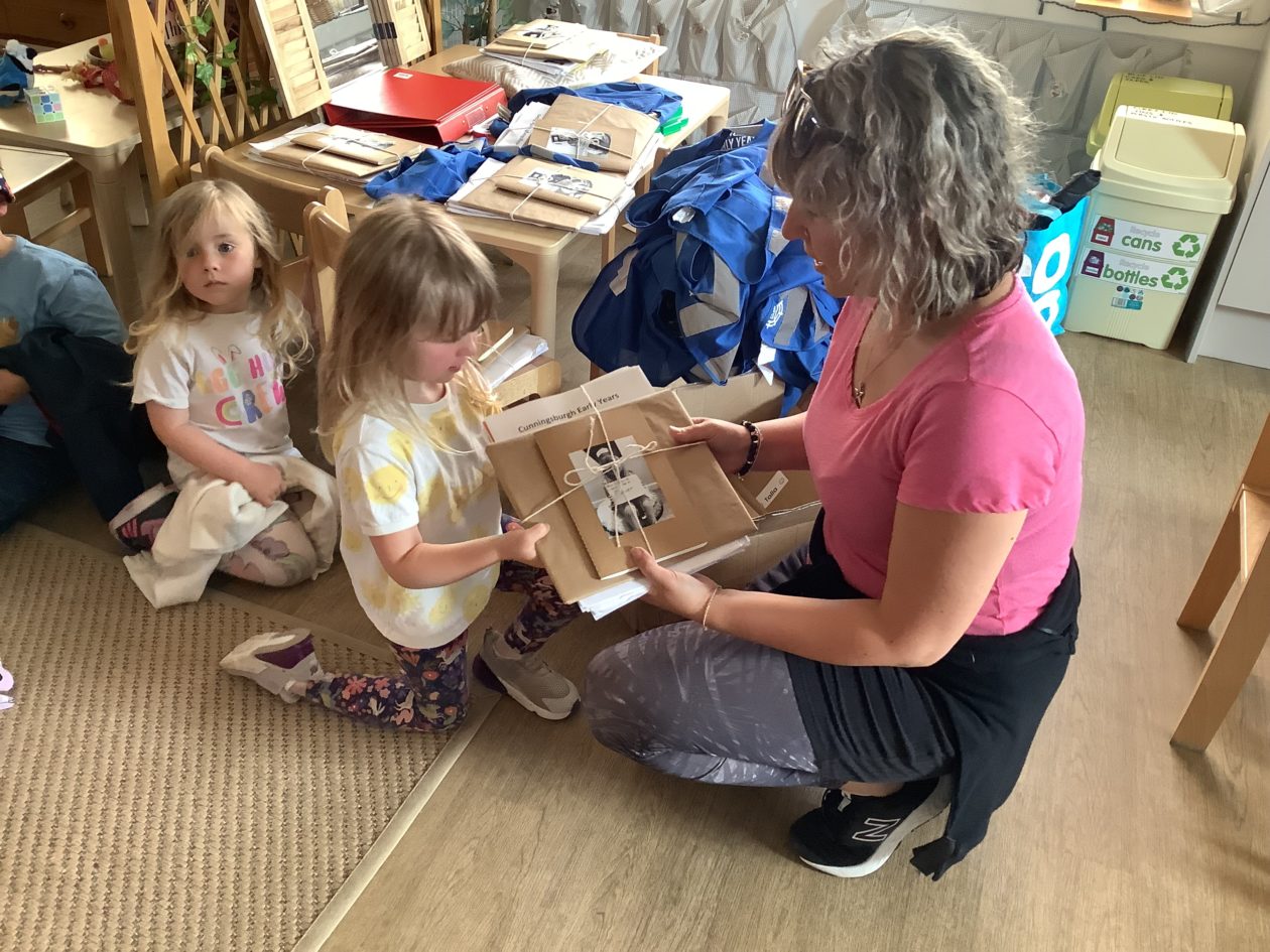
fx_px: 1137
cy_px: 476
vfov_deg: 45.4
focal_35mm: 31
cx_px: 635
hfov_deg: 58.4
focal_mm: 3.3
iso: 200
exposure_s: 1/50
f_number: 2.4
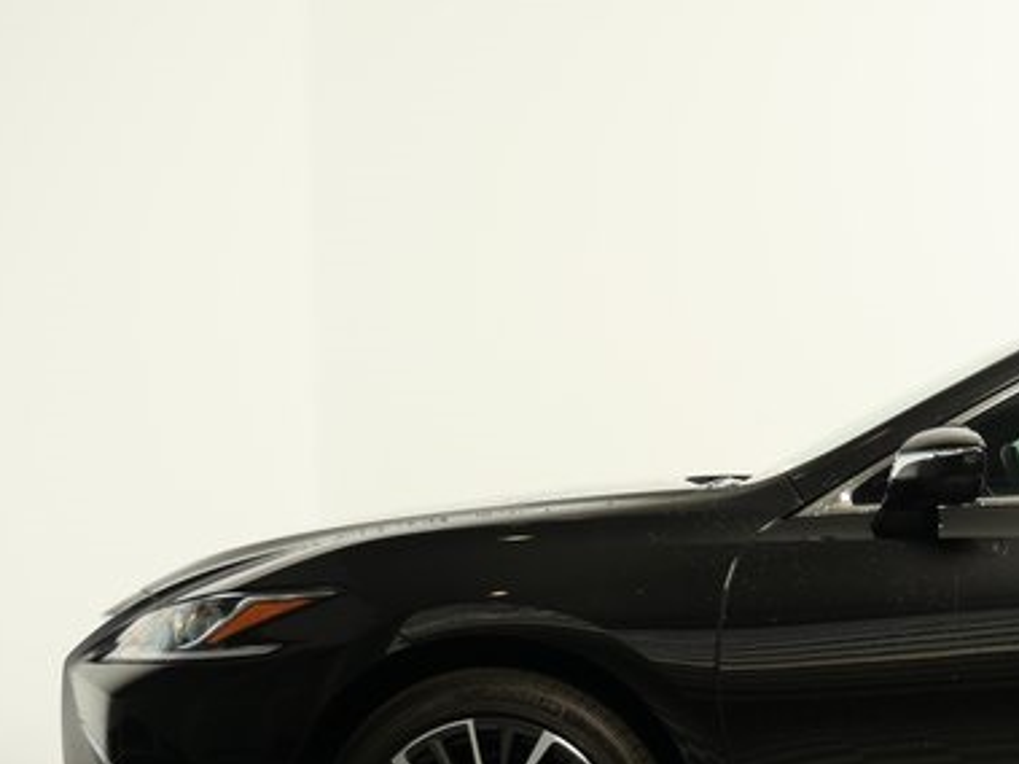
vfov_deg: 13.5
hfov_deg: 17.3
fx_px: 3178
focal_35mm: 108
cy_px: 726
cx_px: 1250
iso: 200
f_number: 4.5
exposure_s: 1/200
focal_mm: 20
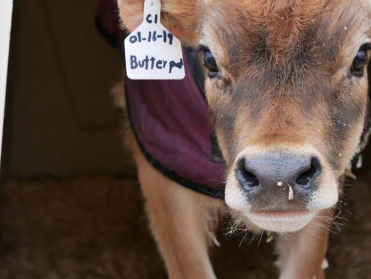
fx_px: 1480
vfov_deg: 10.8
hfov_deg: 14.3
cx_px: 206
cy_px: 99
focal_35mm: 138
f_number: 4
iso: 200
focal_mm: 45
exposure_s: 1/160
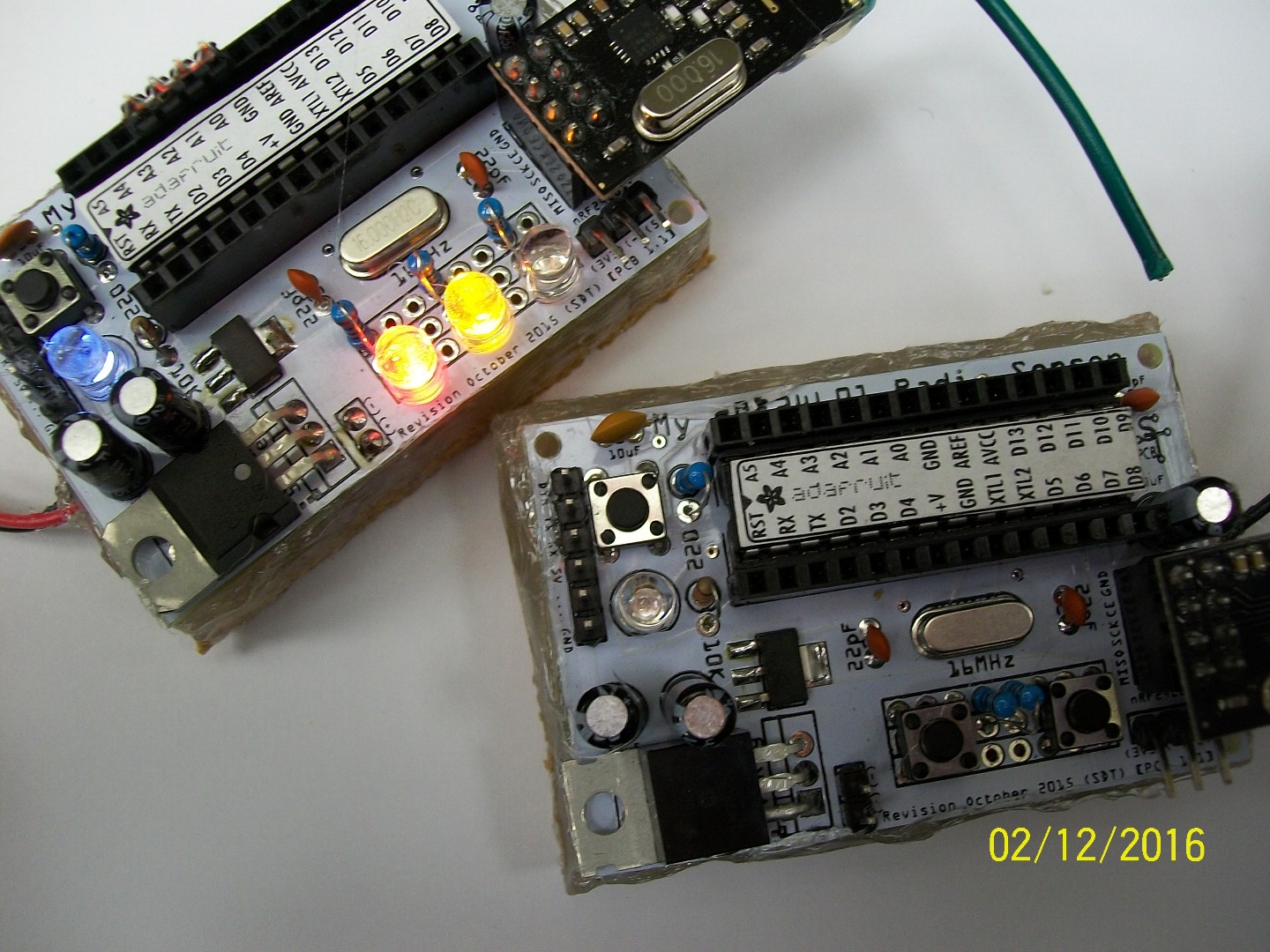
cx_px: 635
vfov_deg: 39.7
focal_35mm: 36
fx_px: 1321
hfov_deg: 51.4
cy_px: 476
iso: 85
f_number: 2.7
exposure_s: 1/30
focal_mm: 6
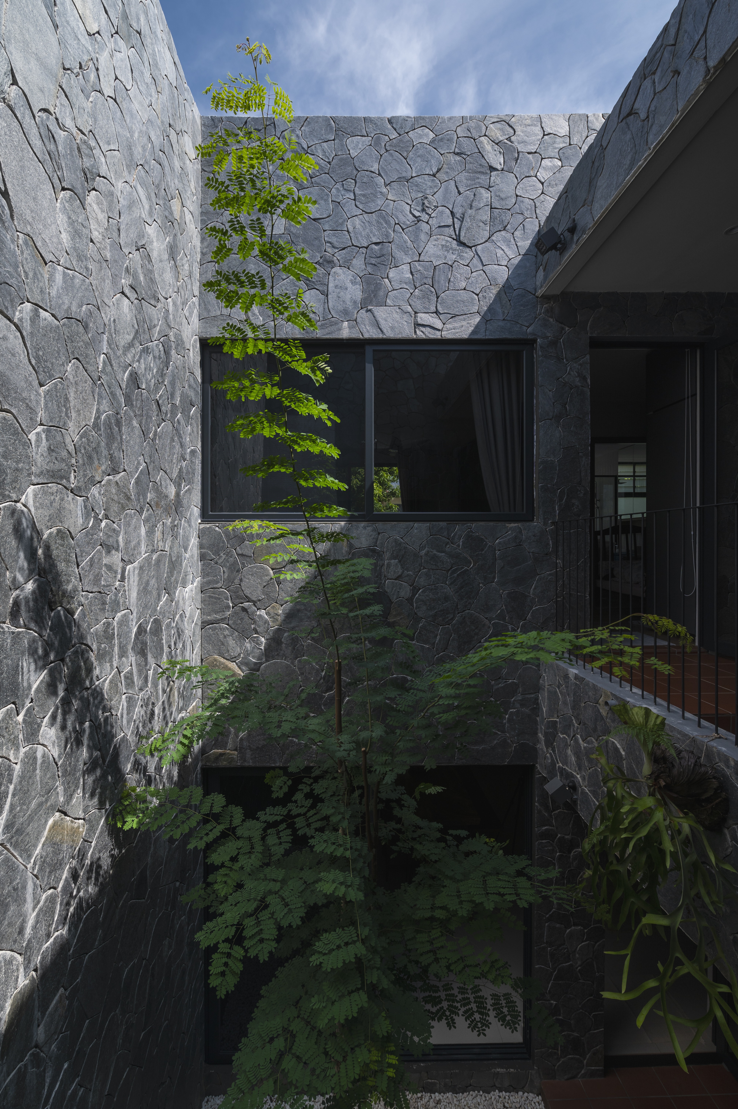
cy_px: 554
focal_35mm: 14
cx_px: 369
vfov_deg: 104.3
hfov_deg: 81.1
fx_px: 431
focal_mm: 14
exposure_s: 1/500
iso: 200
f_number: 8
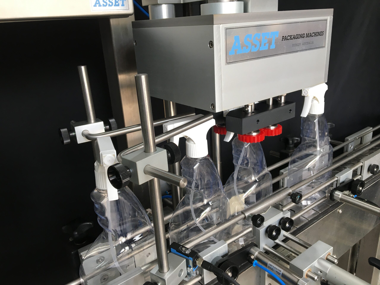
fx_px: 318
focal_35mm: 29
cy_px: 142
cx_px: 190
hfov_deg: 61.7
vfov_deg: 48.2
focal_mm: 4.15
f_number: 2.2
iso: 25
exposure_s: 1/33
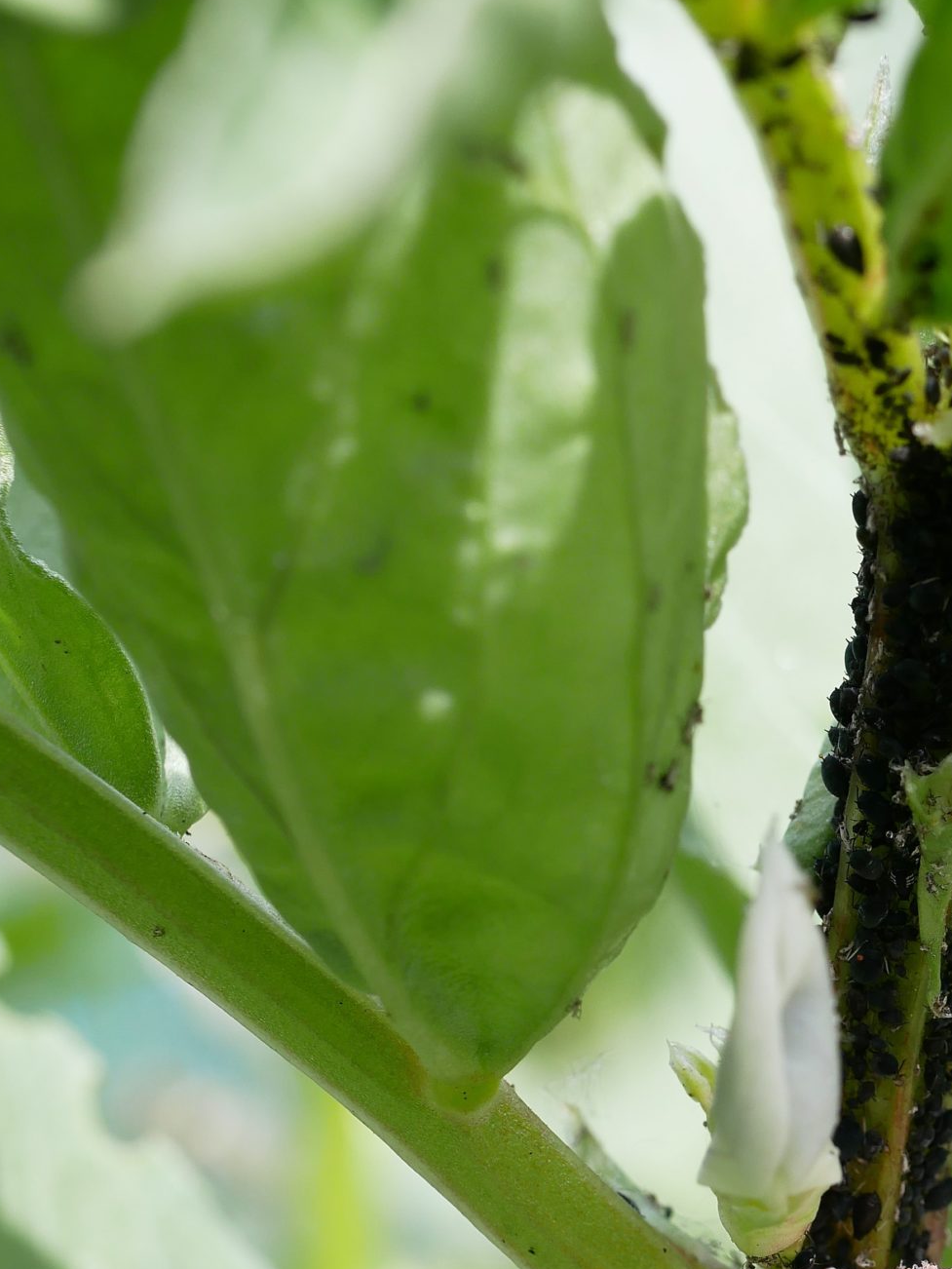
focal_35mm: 118
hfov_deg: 12.5
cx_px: 827
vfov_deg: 16.6
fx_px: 4326
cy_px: 978
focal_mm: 30
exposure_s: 1/320
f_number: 5
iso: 200
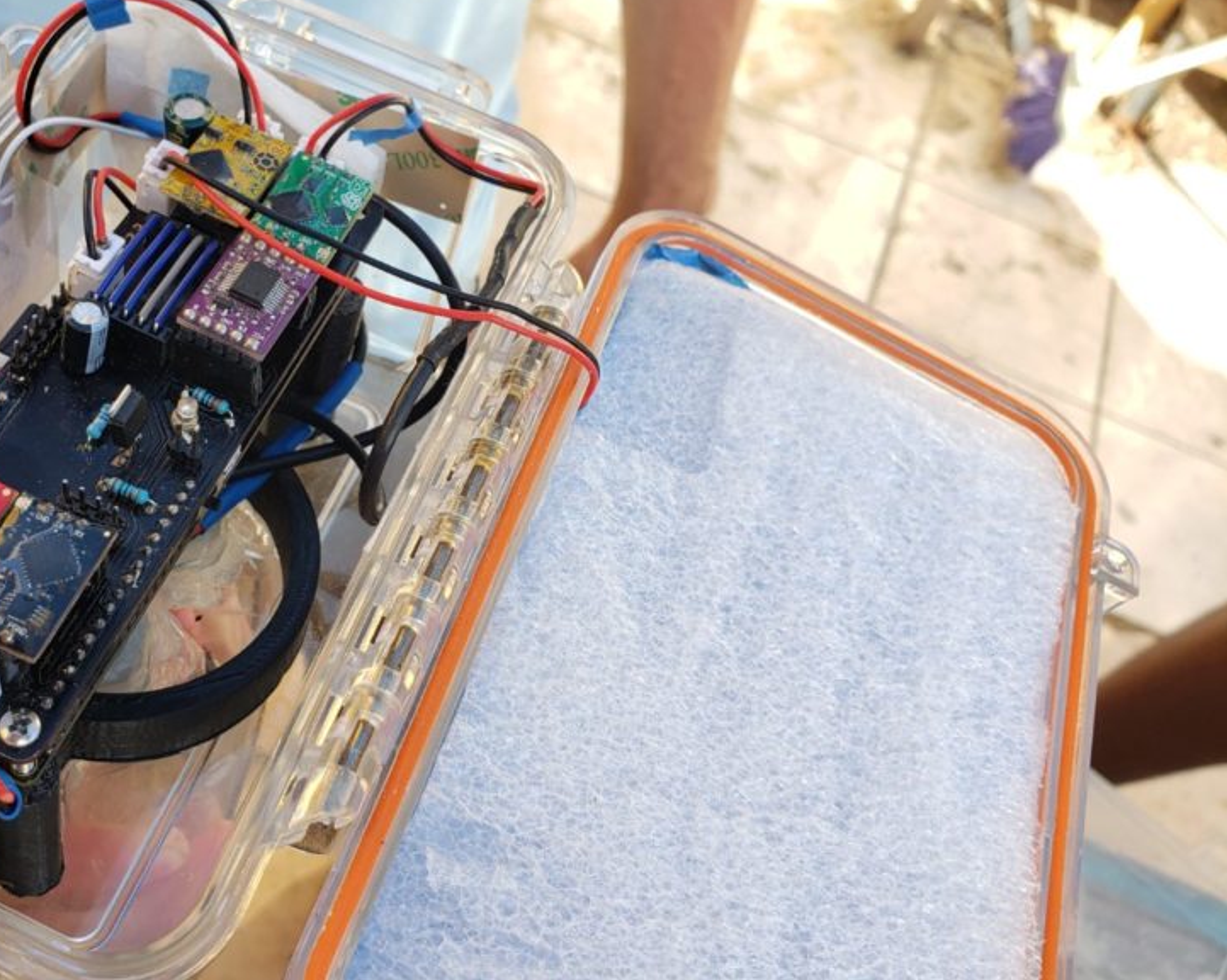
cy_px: 465
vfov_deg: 41.1
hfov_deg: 48.9
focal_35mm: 36
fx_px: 1307
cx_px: 359
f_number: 2.4
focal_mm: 4.3
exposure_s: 1/206
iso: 50
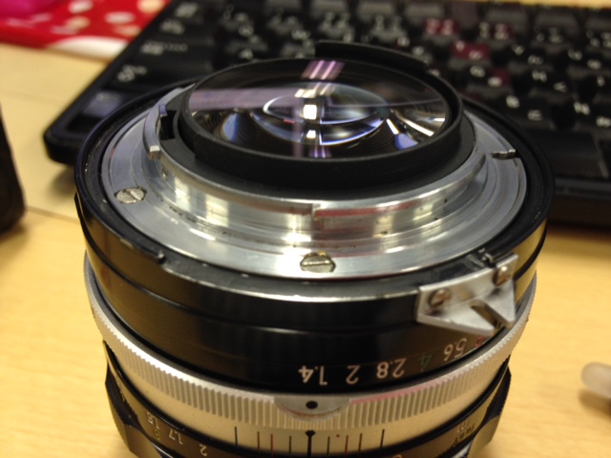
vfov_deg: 42.9
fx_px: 582
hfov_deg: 55.4
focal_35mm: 33
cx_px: 306
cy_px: 229
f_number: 2.4
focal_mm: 4.12
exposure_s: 1/20
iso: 64
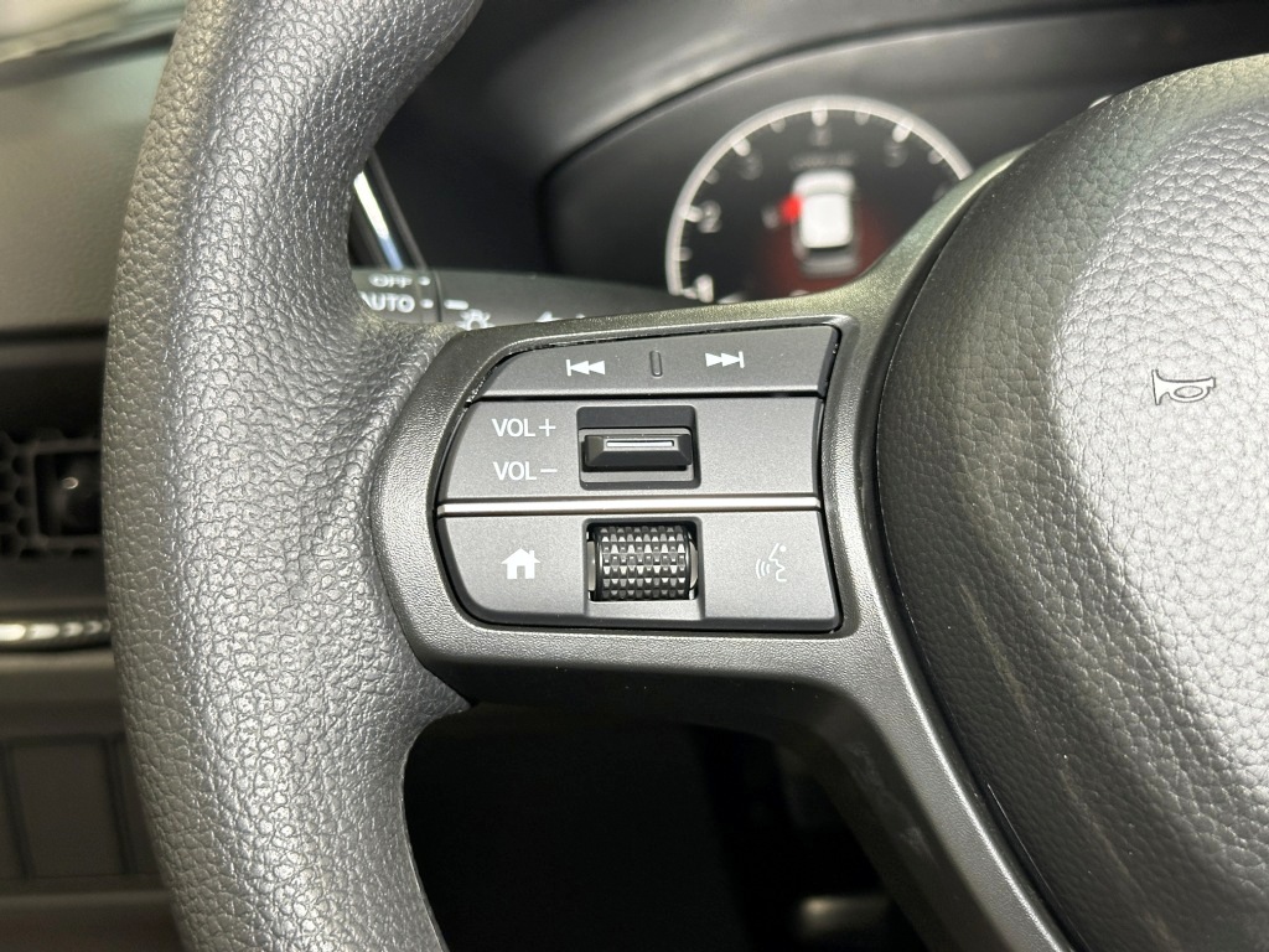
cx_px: 634
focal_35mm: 48
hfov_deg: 39.7
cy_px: 476
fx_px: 1760
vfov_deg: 30.3
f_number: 1.78
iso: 400
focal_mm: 6.86
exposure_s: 1/40
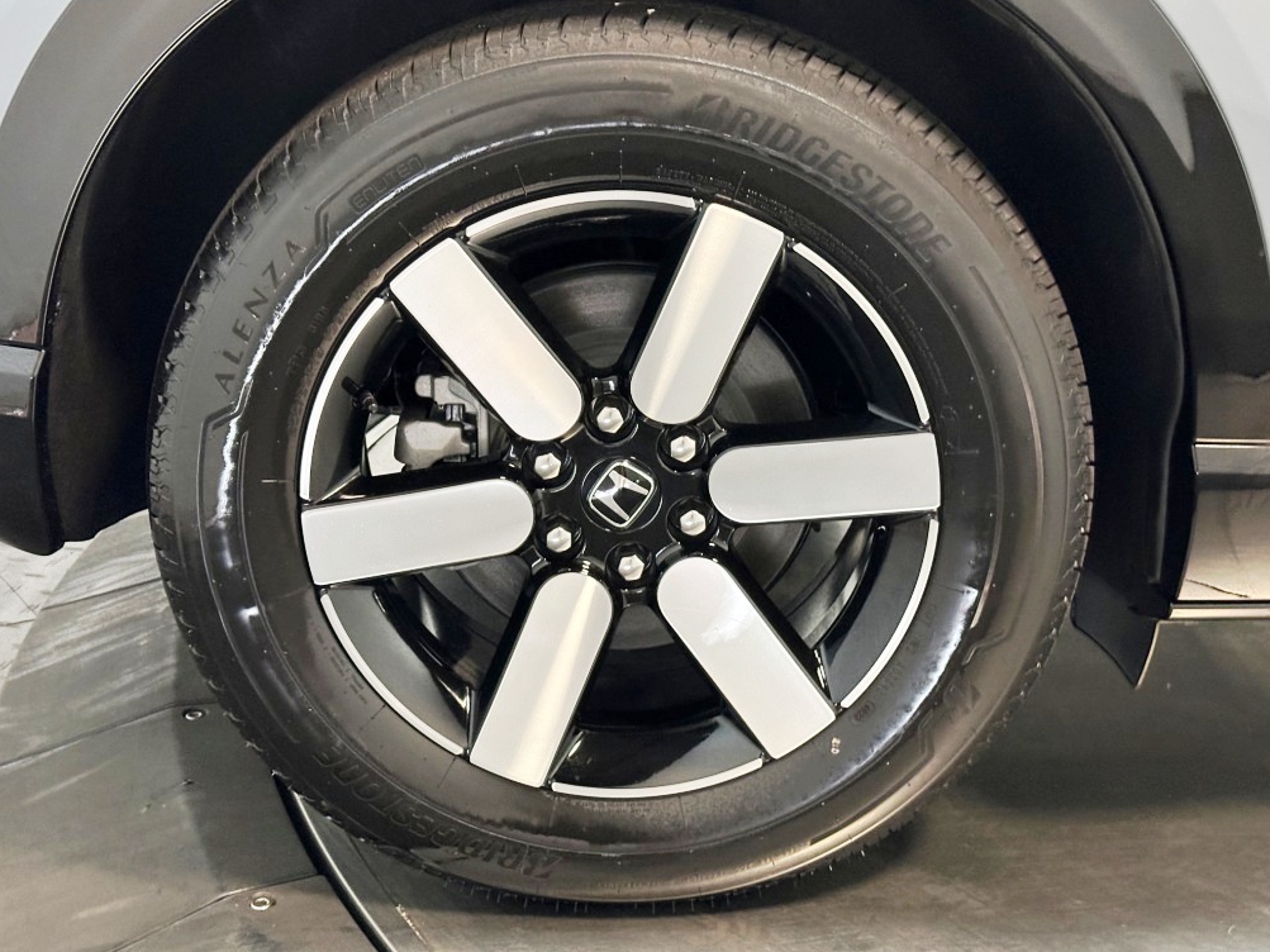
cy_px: 468
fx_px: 1798
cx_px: 632
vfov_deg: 29.7
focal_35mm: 49
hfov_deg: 38.9
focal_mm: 6.86
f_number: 1.78
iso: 500
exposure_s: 1/30
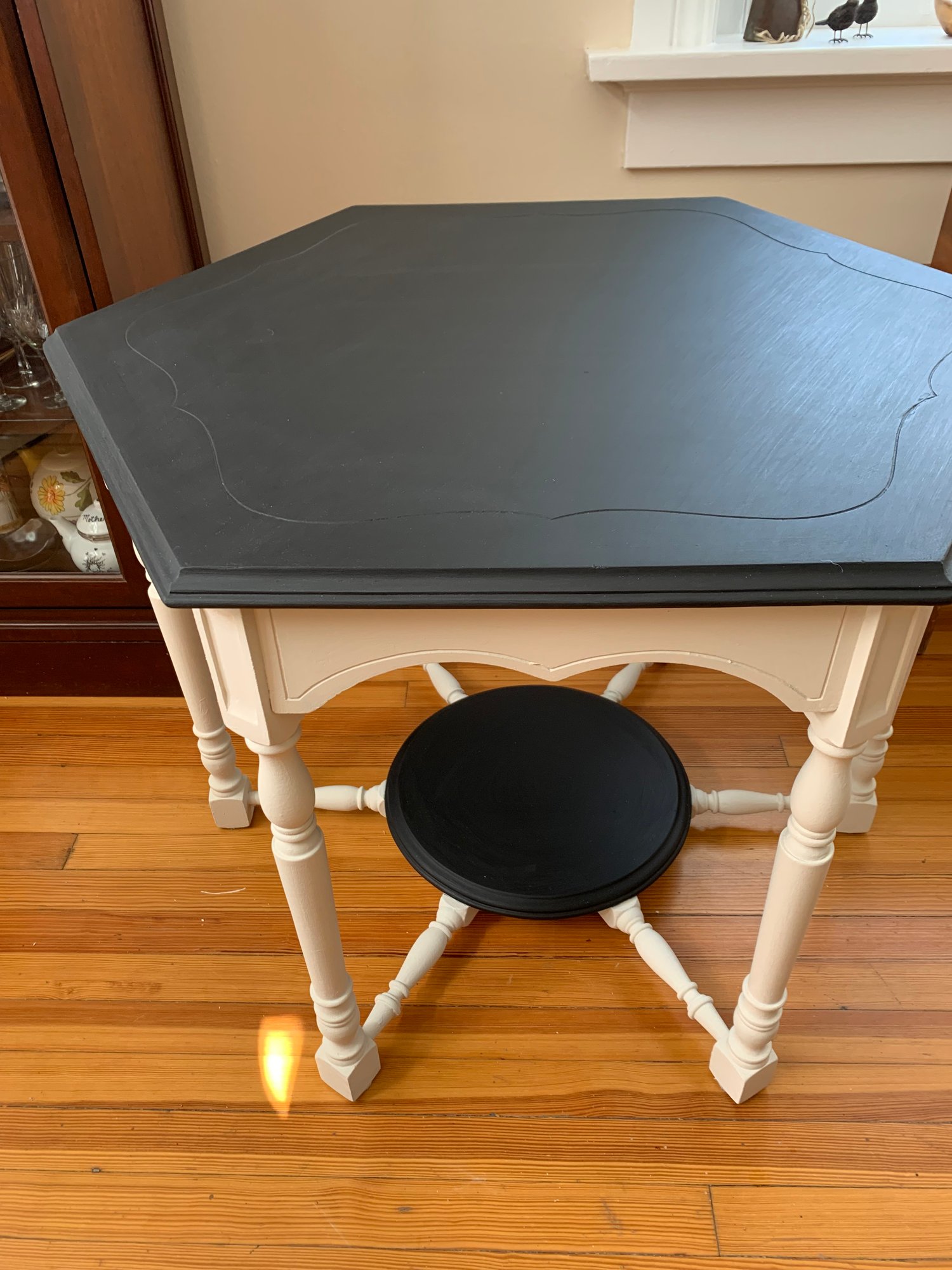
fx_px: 953
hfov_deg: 53.1
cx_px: 476
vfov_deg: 67.3
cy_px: 635
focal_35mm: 26
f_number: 1.8
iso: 100
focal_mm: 4.25
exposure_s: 1/60
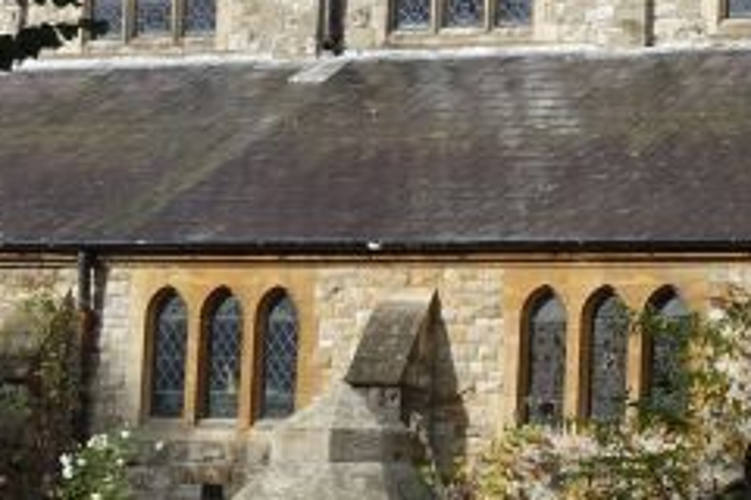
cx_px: 1192
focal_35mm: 121
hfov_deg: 15.4
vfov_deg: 11.3
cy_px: 202
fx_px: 2524
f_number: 4
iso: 125
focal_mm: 10.49
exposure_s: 1/640
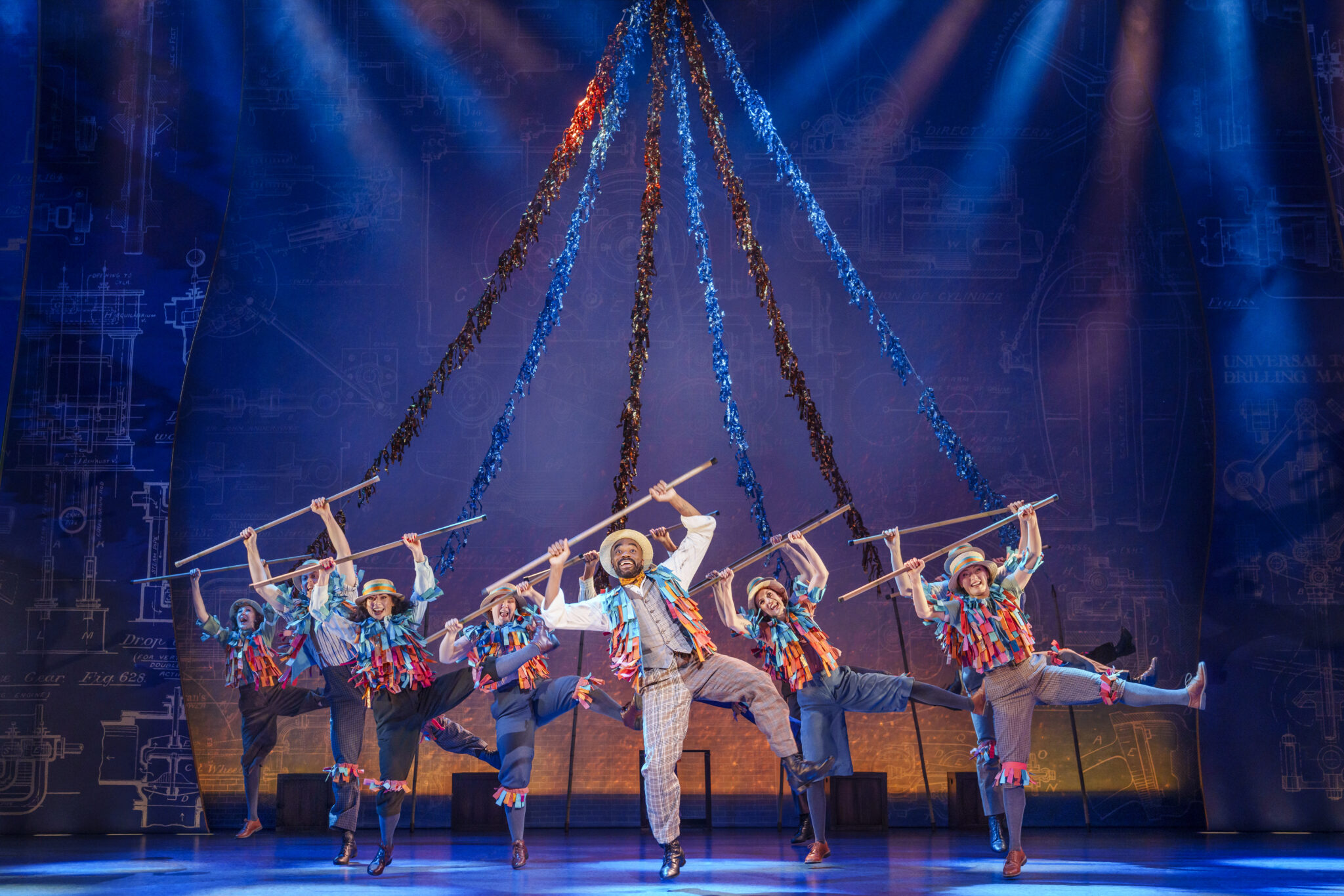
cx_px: 672
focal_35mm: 47
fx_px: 1754
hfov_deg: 41.9
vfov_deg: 28.6
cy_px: 448
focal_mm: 47
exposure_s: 1/400
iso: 2000
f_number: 4
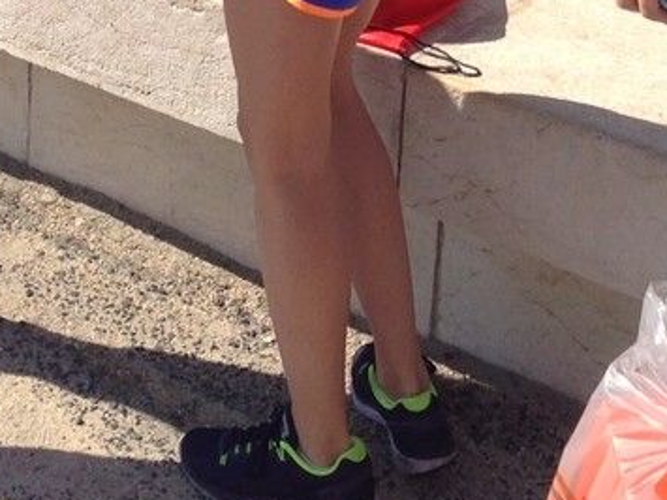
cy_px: -346
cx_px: 192
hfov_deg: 16.5
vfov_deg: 11.7
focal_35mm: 119
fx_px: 2292
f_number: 2.4
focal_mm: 4.12
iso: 50
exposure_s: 1/1506
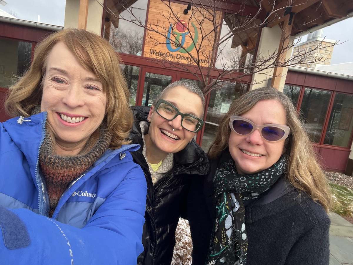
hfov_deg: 73.9
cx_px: 176
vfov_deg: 58.9
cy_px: 132
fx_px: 235
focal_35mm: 23
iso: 32
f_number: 2.2
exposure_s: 1/270
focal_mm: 2.71
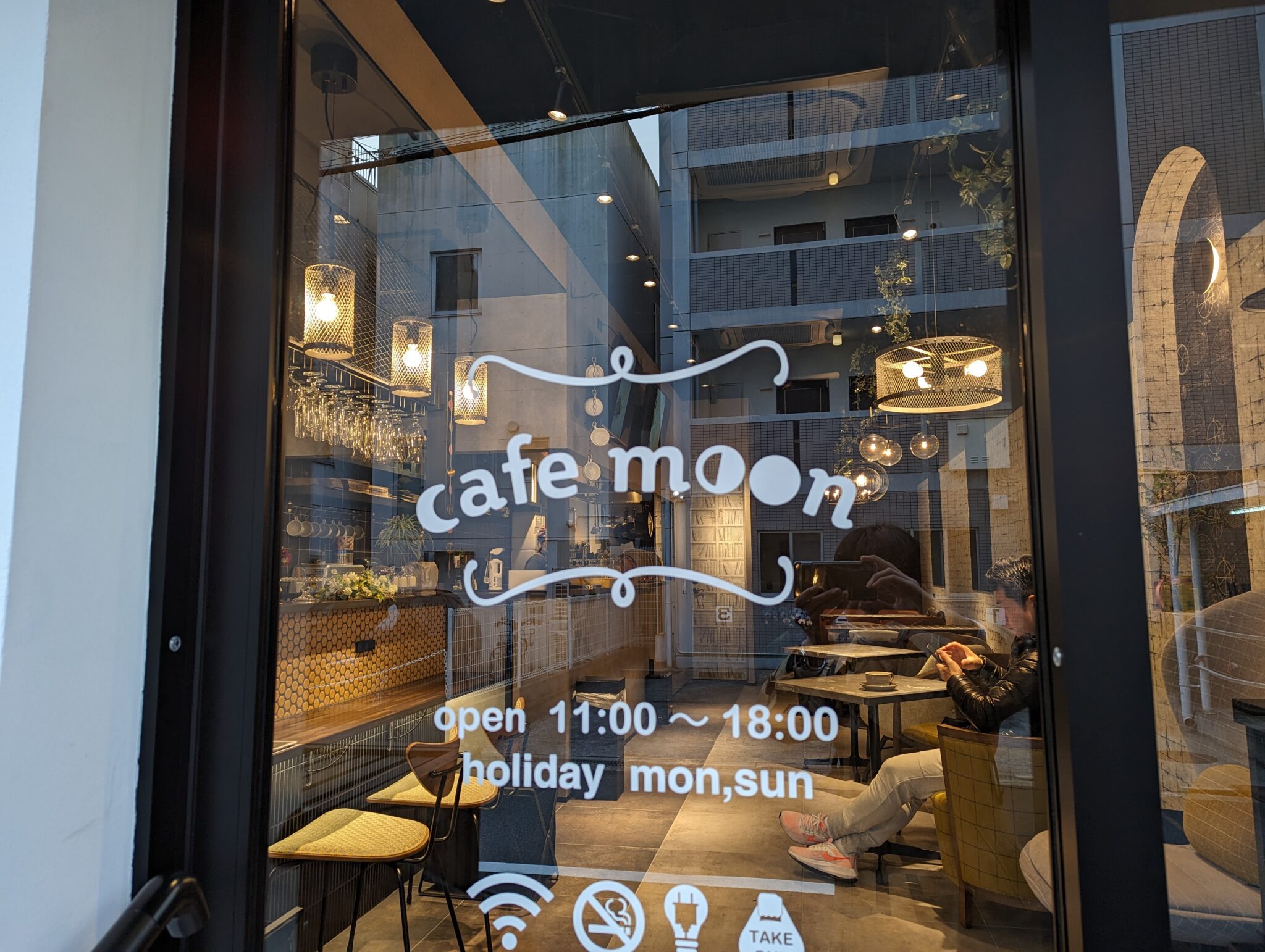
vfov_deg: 56.9
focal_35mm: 24
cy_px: 476
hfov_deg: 71.5
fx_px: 878
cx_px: 632
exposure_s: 1/60
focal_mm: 6.81
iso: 59
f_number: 1.85
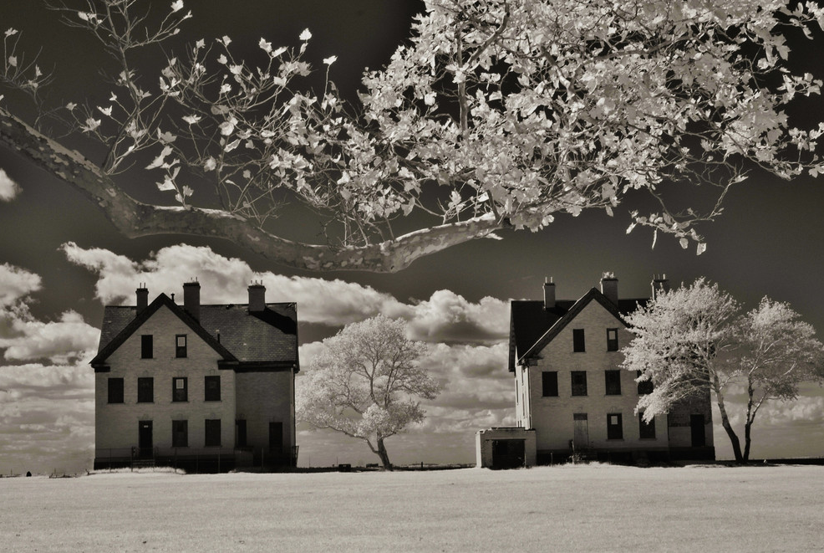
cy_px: 273
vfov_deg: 19.5
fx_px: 1605
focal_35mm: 70
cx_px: 410
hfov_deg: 28.8
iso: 200
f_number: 18
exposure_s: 1/40
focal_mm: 46
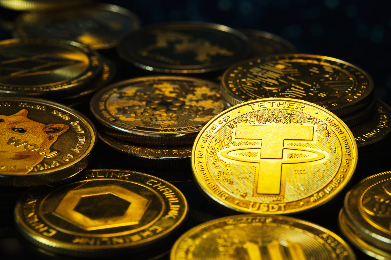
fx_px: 977
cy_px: 130
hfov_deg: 22.6
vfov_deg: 15.2
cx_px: 196
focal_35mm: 90
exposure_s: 1/25
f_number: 8
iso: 320
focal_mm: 60
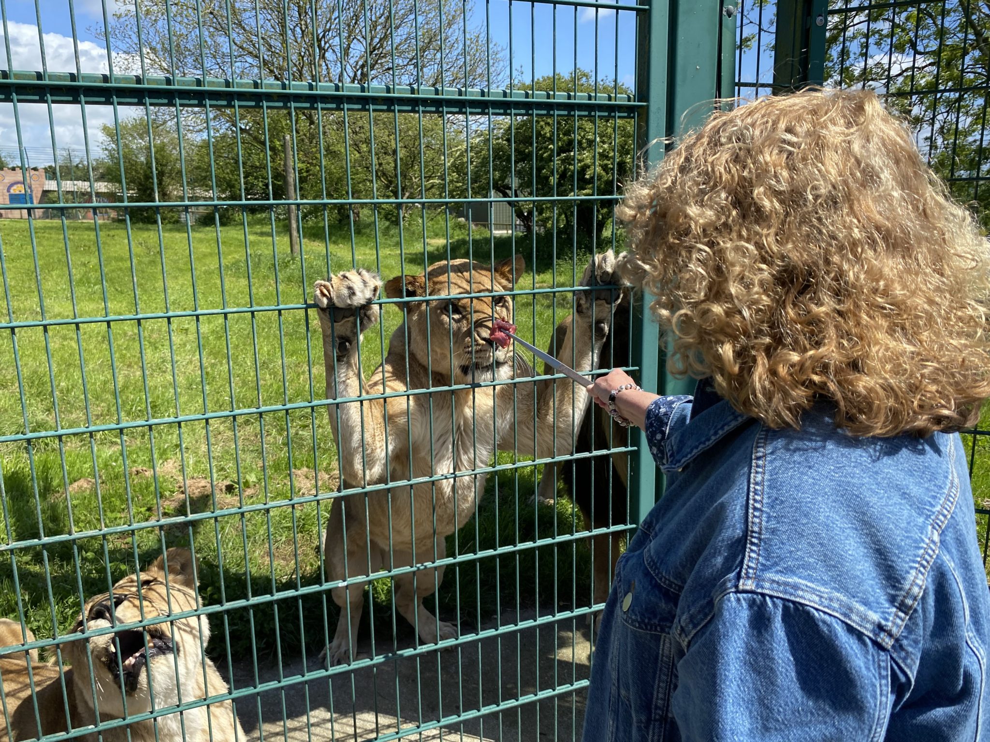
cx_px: 495
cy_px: 371
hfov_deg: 67.3
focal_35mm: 26
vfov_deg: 53.1
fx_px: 744
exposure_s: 1/1362
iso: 32
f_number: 1.8
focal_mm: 4.25
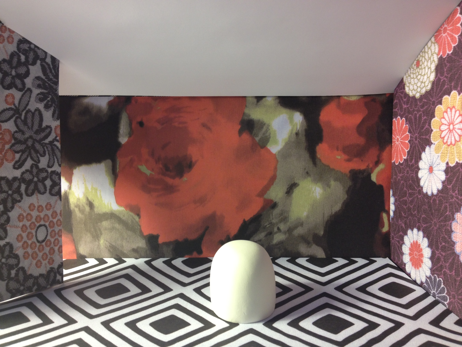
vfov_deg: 40.7
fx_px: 467
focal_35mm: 35
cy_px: 174
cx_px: 231
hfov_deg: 52.6
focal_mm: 4.28
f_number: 2.4
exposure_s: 1/20
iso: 80
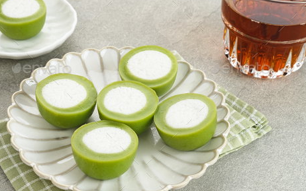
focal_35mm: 69
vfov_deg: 18.9
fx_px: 576
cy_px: 99
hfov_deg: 29.8
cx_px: 139
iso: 320
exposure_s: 1/80
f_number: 10
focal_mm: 35
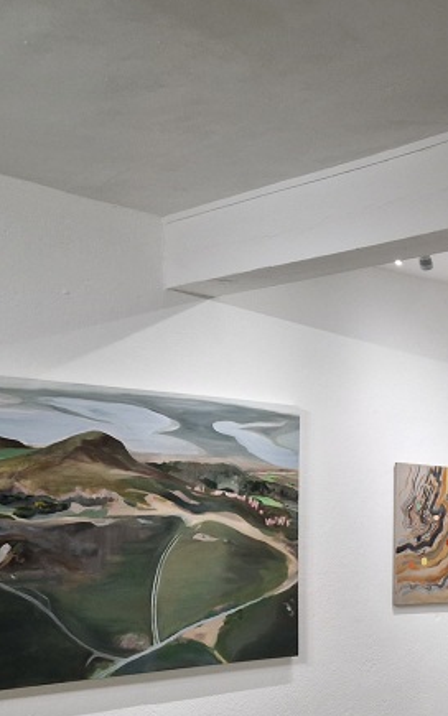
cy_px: 553
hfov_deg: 20.4
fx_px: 1094
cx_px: 637
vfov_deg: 35.3
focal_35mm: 56
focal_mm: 5.4
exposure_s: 1/180
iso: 160
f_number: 1.8
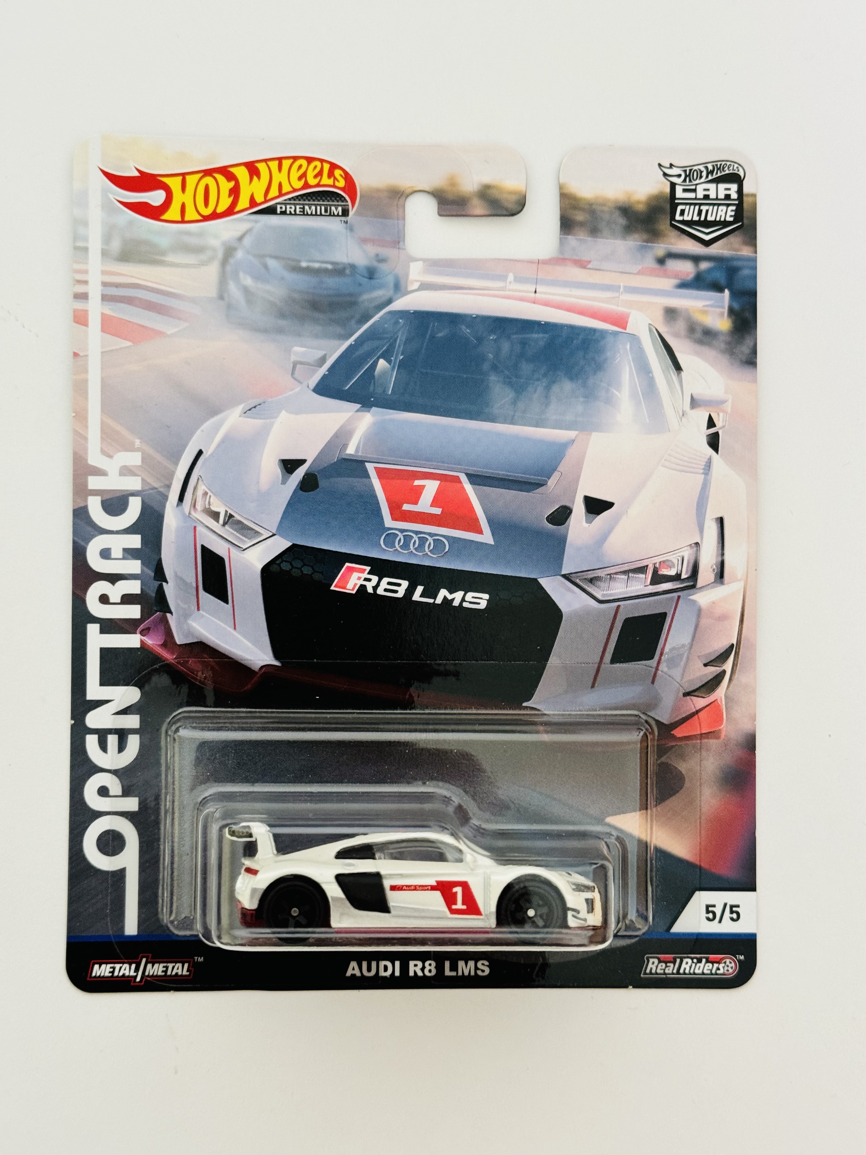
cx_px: 433
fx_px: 1601
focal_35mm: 48
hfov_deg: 30.3
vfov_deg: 39.7
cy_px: 578
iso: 250
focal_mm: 6.76
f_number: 1.78
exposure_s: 1/60
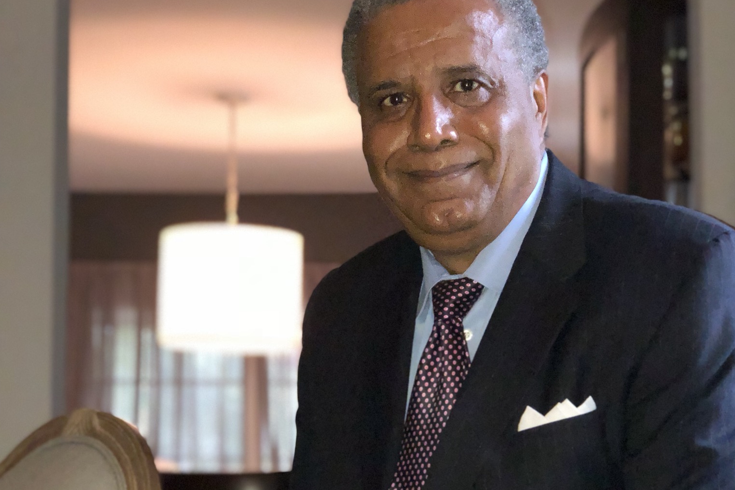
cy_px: 375
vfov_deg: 17.0
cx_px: 371
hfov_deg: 25.4
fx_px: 1633
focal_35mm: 80
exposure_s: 1/60
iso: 1000
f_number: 2.8
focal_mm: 6.6
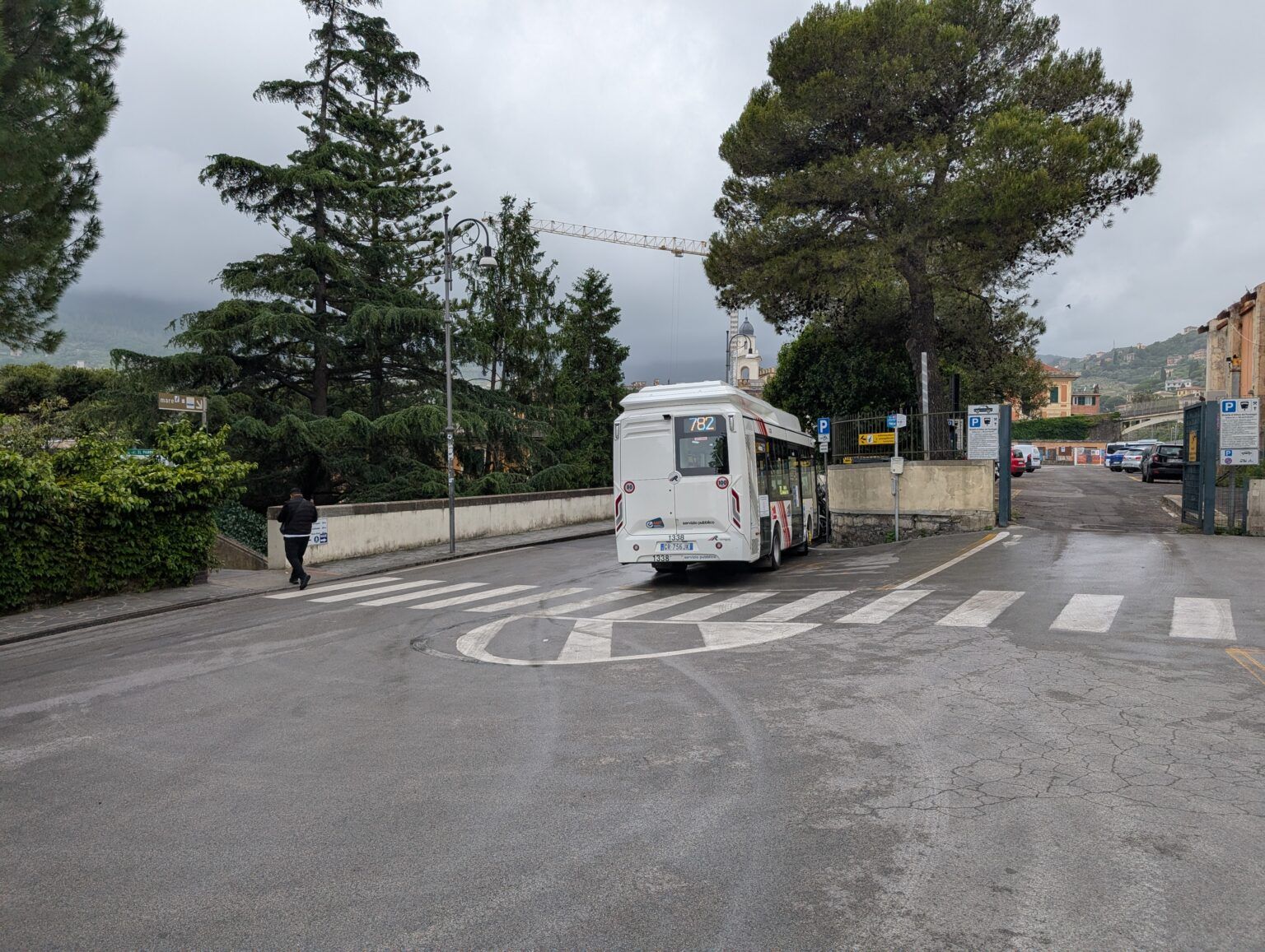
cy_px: 476
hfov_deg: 71.5
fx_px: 878
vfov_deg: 56.9
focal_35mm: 24
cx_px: 632
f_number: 1.68
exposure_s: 1/798
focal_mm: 6.9
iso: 22
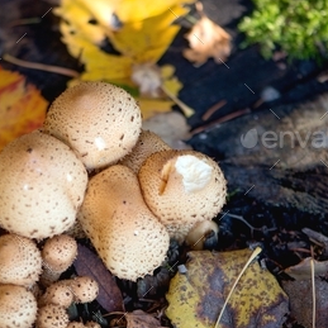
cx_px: 104
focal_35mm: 203
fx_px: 2176
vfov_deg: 8.6
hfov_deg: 8.6
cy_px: 199
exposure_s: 1/400
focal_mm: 105
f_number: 3.2
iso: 250
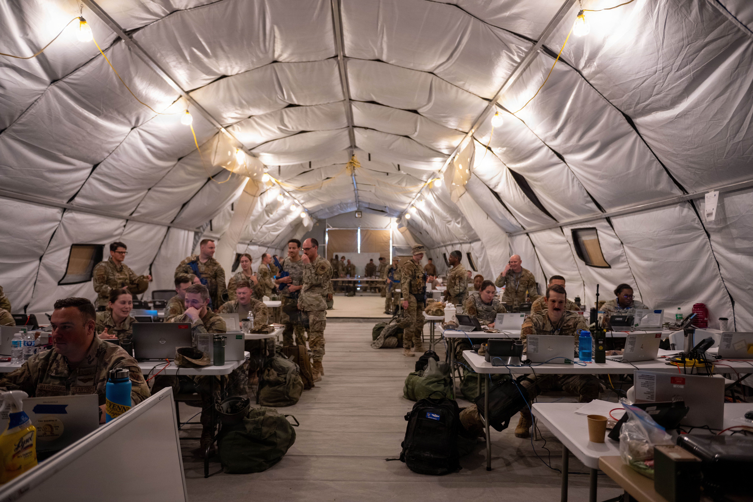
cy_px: 251
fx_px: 565
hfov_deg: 67.4
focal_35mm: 27
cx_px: 376
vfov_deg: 47.9
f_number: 2.8
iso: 1250
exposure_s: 1/125
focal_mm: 27
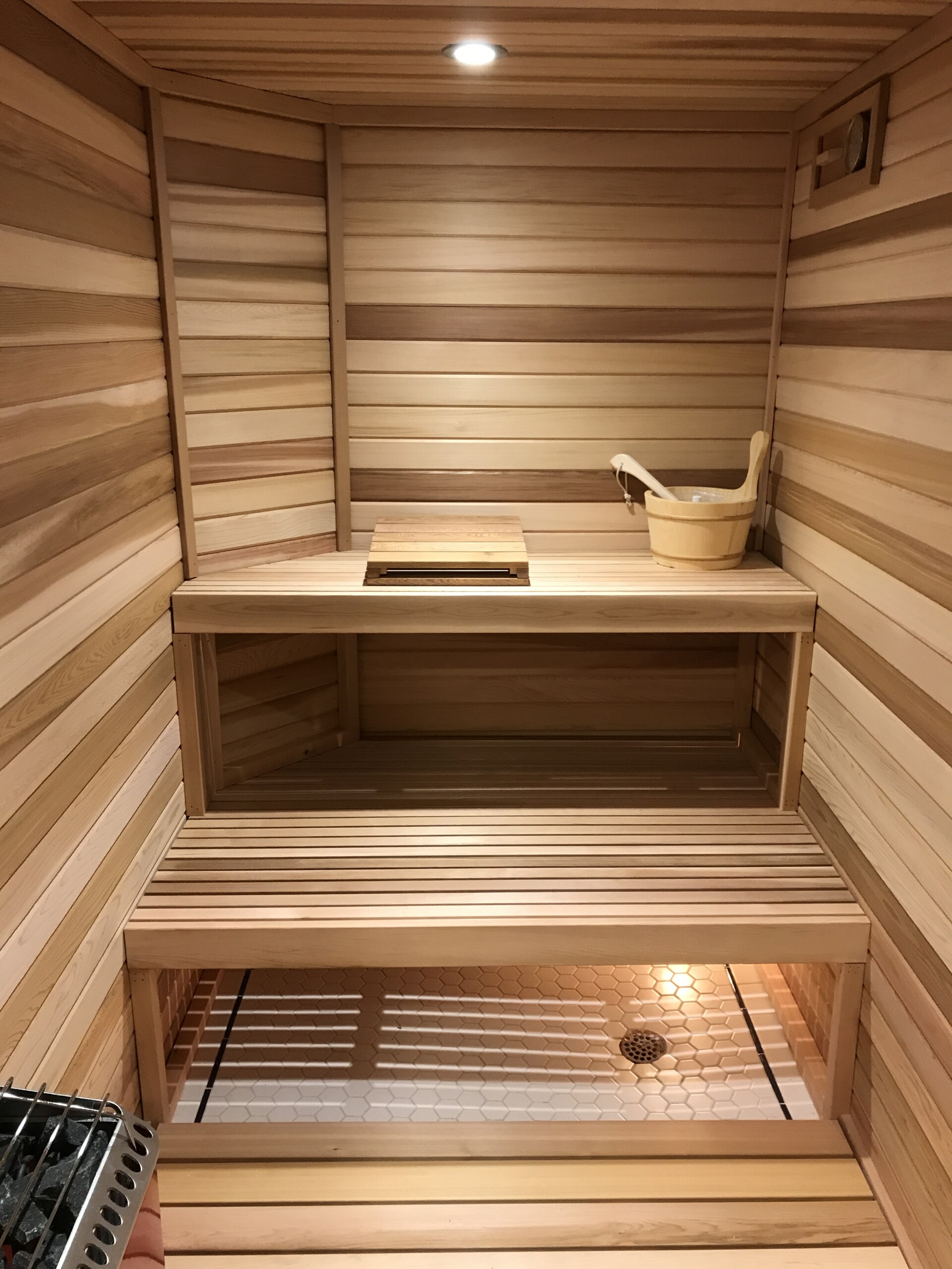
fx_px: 1027
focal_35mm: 28
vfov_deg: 63.4
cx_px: 476
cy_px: 634
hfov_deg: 49.7
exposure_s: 1/15
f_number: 1.8
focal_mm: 3.99
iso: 50
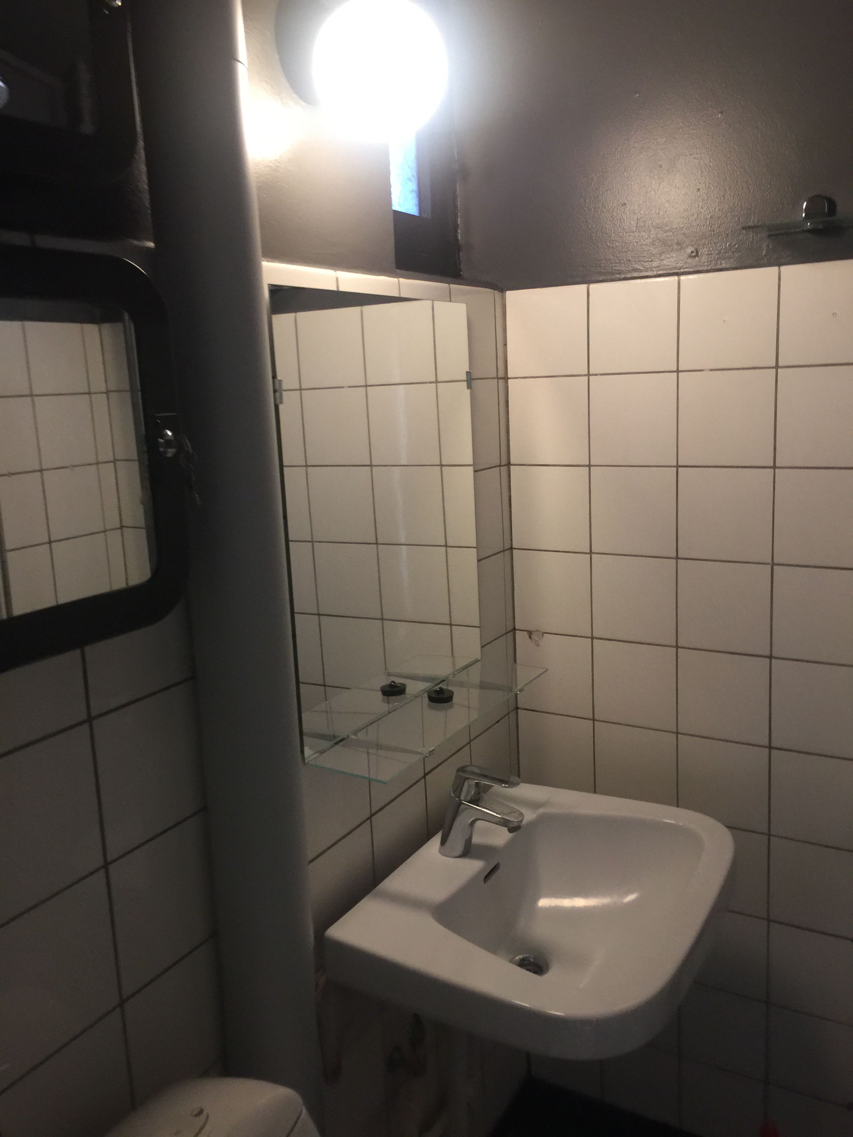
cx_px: 426
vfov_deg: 61.7
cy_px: 568
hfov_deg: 48.2
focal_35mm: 29
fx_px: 953
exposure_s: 1/17
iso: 64
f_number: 2.2
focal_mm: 4.15
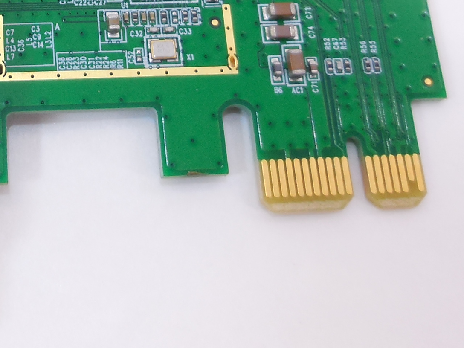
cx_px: 54
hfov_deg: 25.3
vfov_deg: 18.1
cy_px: -121
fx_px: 1005
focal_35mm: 75
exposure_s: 1/60
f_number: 3.1
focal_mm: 4.5
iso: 125
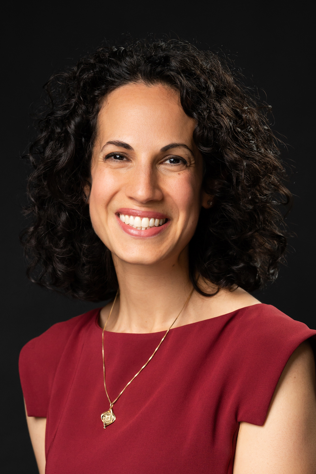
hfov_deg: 9.9
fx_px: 1817
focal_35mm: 138
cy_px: 237
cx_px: 158
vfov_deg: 14.9
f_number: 6.3
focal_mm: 138
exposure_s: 1/160
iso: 640
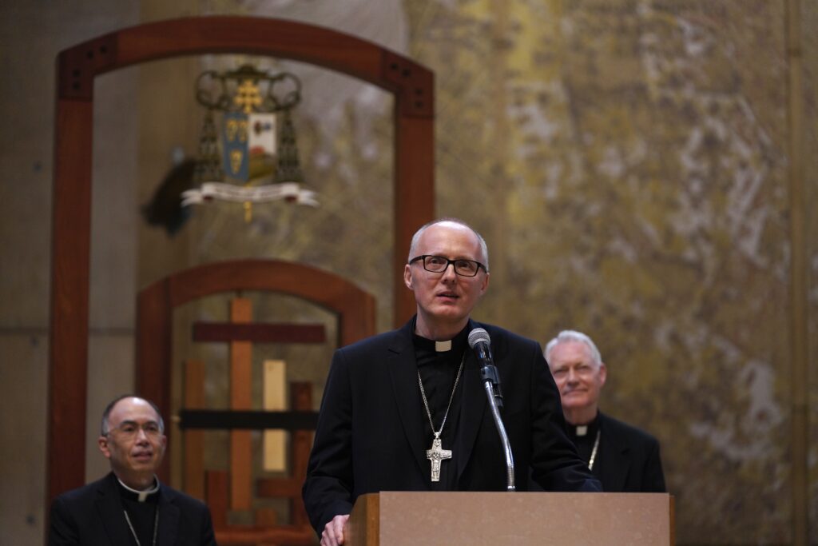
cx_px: 409
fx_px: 2591
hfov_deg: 17.9
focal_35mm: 114
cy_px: 273
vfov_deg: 12.0
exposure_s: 1/250
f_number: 2.8
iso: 2000
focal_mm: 114
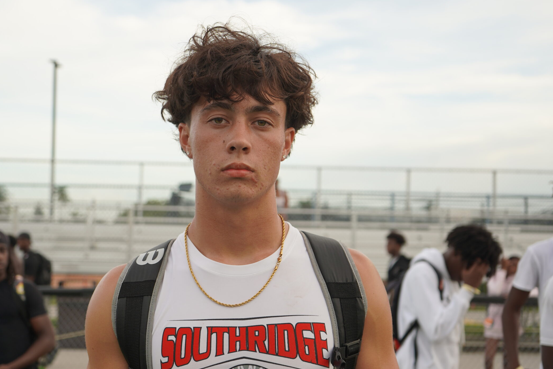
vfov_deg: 23.0
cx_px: 216
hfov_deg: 33.8
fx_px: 906
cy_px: 224
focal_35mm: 59
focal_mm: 48
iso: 160
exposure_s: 1/160
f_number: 4.5
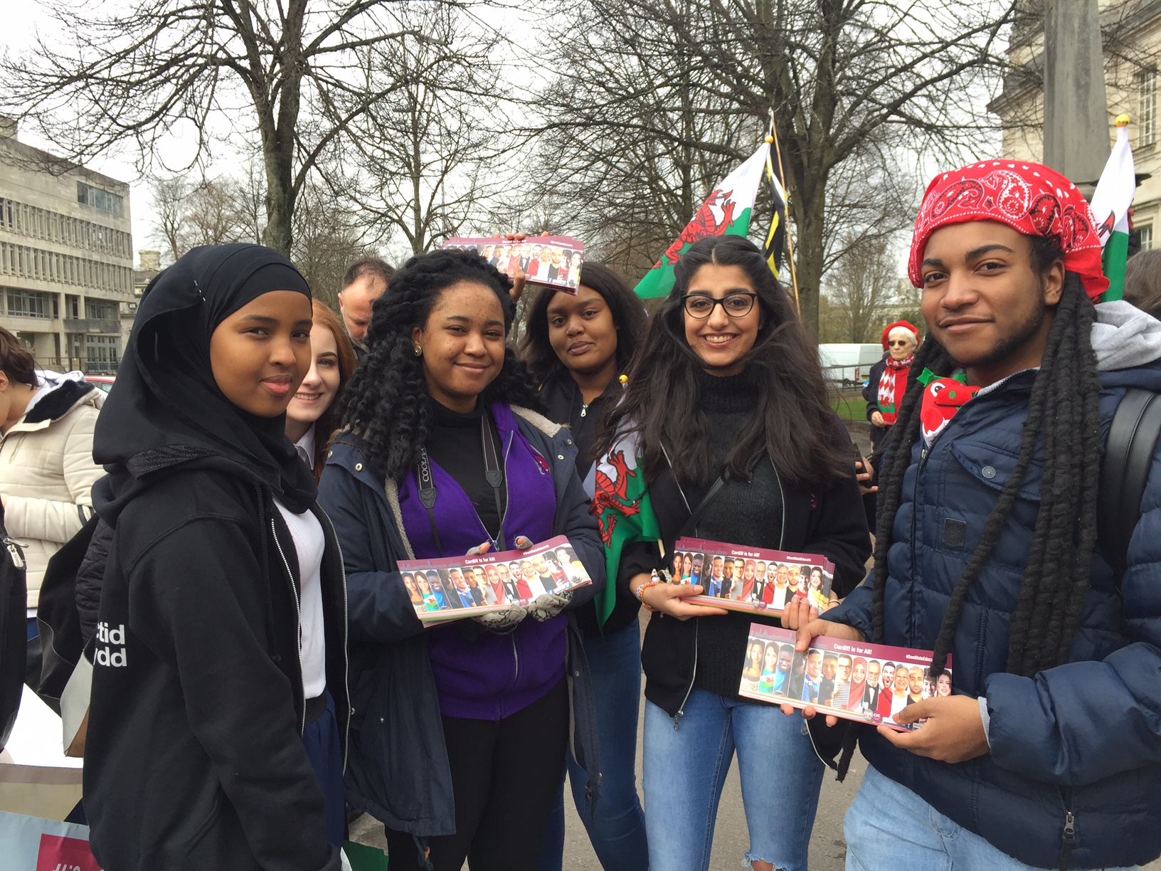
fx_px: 973
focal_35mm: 29
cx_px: 580
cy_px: 436
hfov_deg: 61.7
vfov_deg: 48.2
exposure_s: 1/344
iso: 32
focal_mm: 4.15
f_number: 2.2
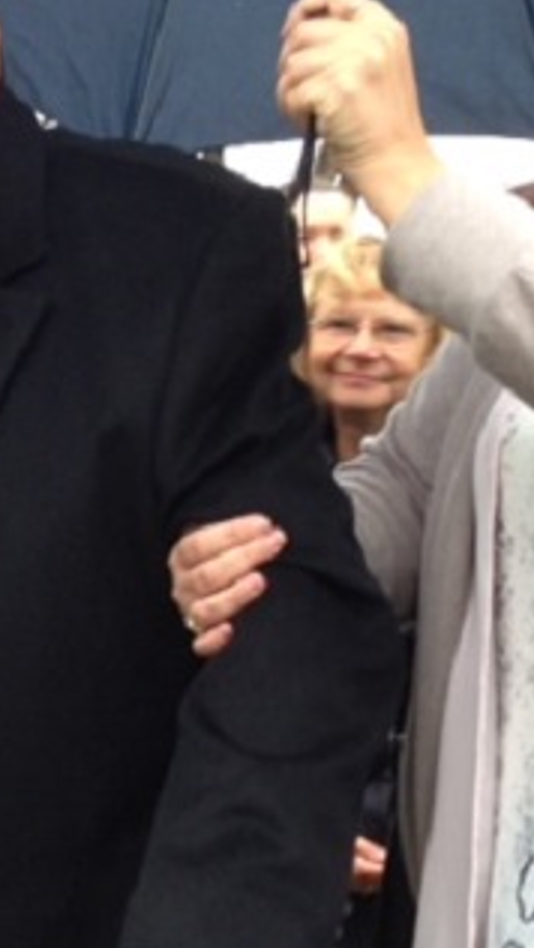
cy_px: 543
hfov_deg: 14.1
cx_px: -177
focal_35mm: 82
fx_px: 2062
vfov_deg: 25.9
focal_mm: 4.12
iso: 50
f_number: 2.4
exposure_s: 1/60
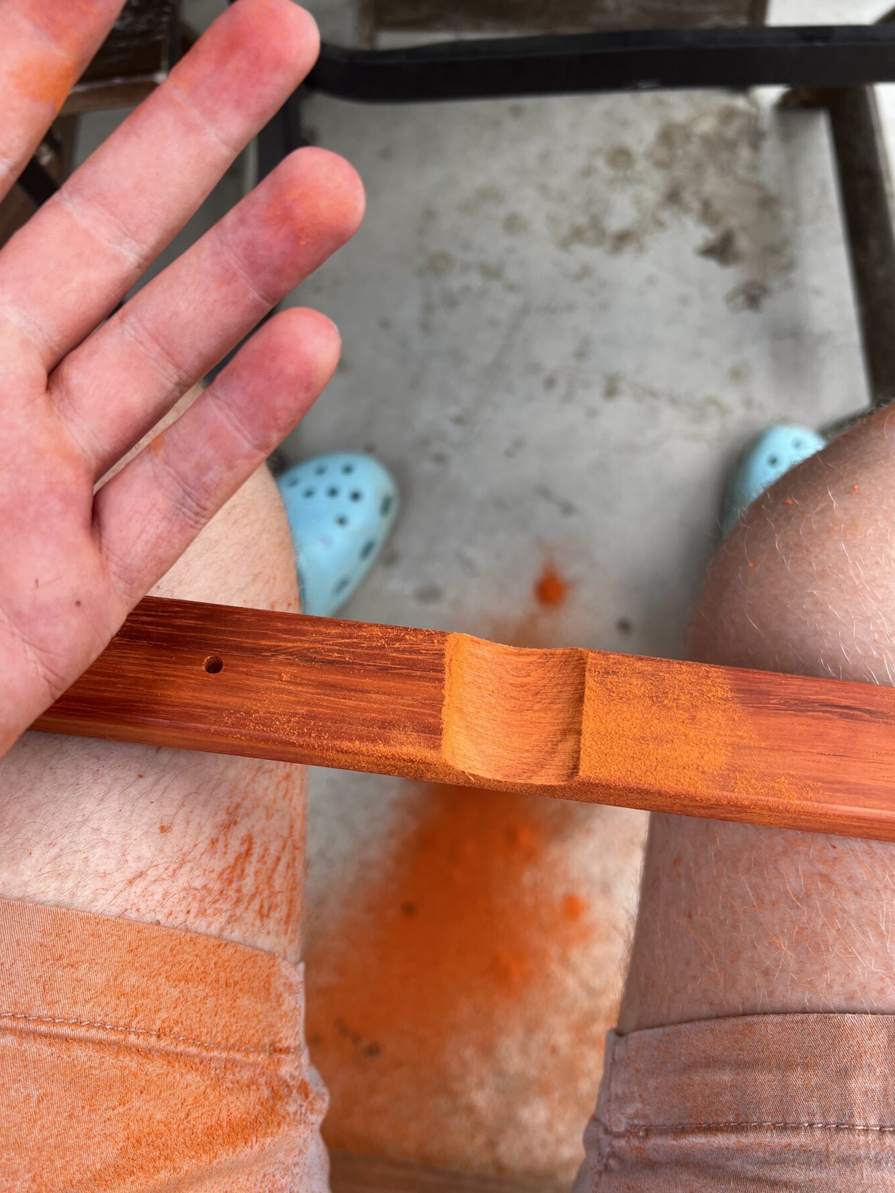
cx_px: 405
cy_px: 618
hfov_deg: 48.2
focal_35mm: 29
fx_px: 1000
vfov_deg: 61.6
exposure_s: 1/121
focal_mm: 5.7
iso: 40
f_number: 1.5
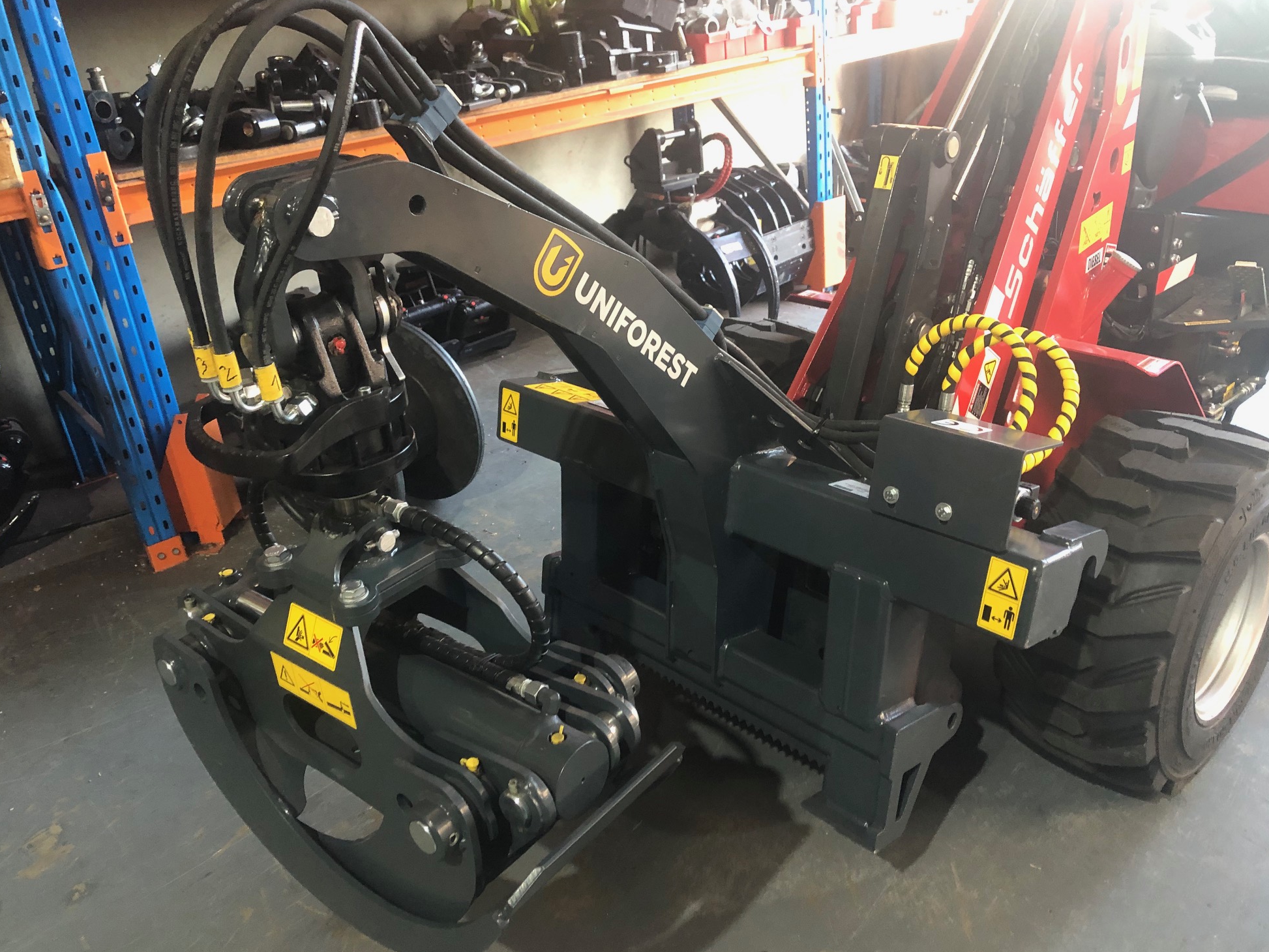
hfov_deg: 61.6
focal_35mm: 29
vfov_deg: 48.2
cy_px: 474
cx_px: 655
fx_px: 1063
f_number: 1.8
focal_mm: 3.99
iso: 100
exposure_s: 1/10
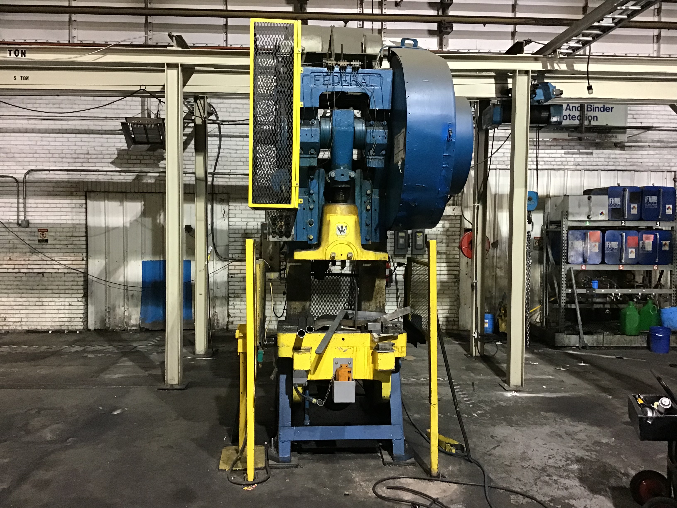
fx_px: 606
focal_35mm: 31
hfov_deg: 58.4
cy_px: 254
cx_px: 338
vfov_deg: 45.4
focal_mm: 3.3
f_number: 2.4
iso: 200
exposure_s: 1/24
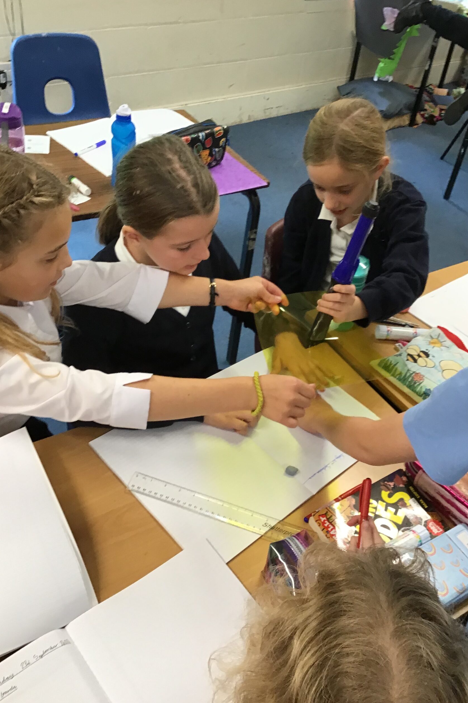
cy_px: 358
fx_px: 644
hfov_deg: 40.0
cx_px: 241
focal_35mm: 33
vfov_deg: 57.2
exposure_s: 1/33
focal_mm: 3.3
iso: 50
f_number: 2.4
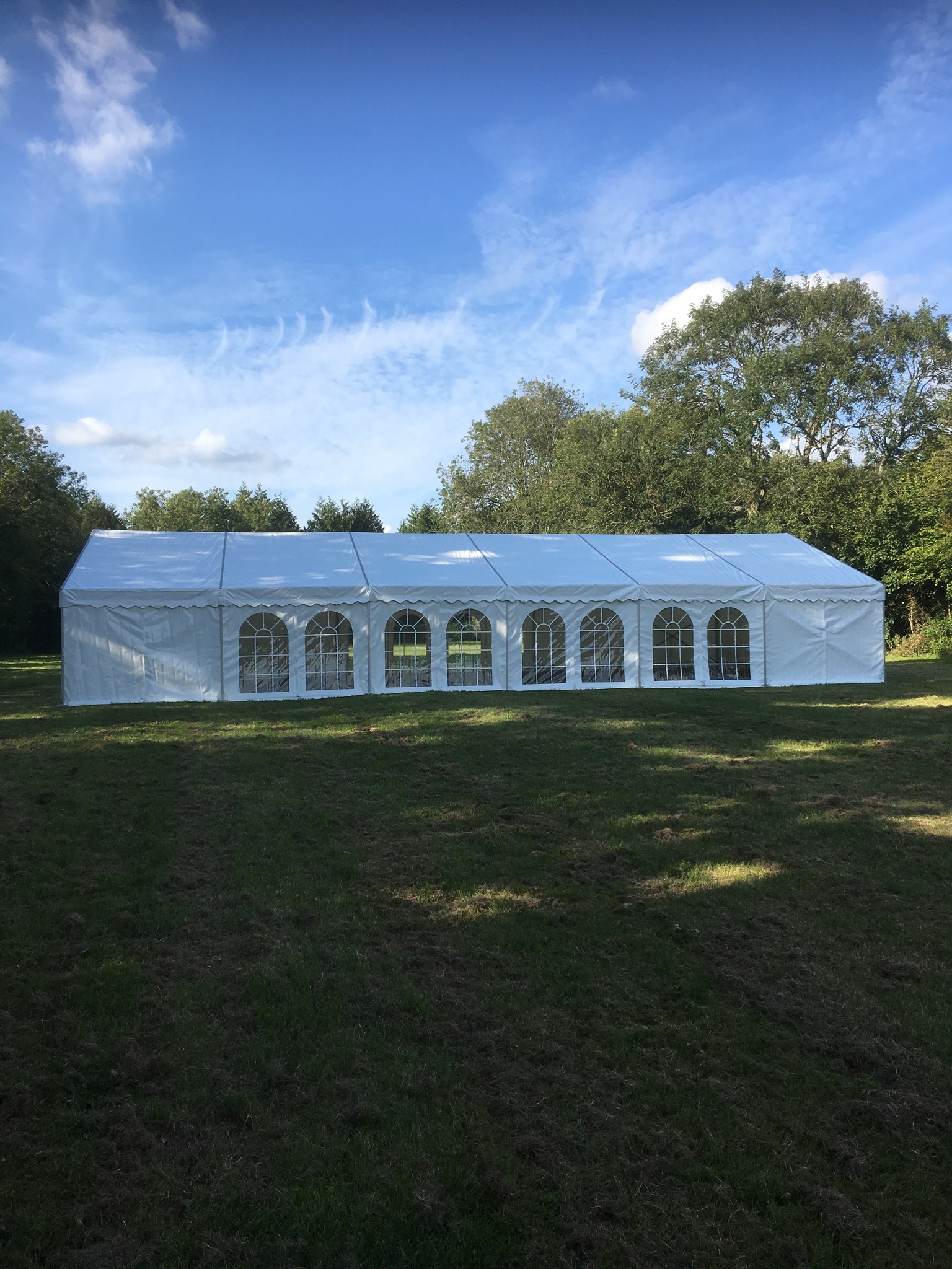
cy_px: 634
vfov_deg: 61.7
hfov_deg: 48.2
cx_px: 476
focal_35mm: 29
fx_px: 1063
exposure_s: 1/938
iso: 25
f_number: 2.2
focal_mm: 4.15
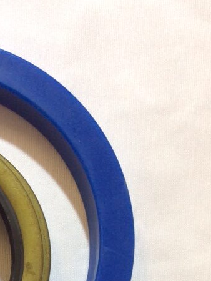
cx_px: -63
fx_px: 747
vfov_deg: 19.4
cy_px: 383
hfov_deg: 15.3
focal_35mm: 92
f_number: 2.4
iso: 40
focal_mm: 3.3
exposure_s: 1/24
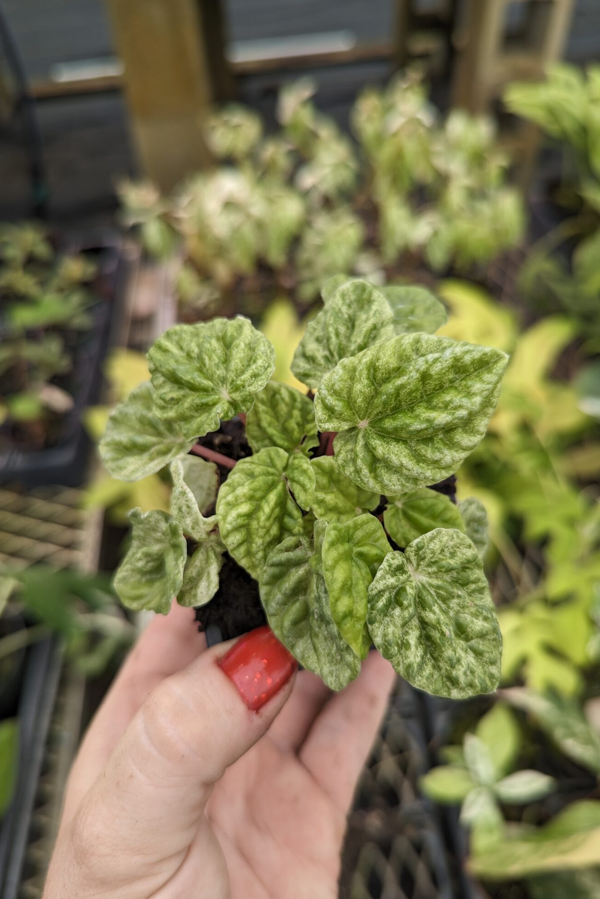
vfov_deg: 69.4
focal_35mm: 26
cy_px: 458
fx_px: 650
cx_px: 296
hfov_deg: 49.6
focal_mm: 6.81
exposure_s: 1/318
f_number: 1.85
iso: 46
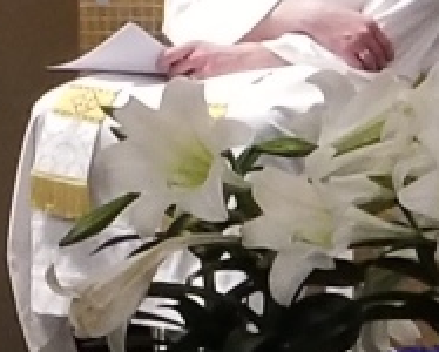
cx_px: -636
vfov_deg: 3.9
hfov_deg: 4.8
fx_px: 5072
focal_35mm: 390
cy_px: -394
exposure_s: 1/20
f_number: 2.4
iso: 200
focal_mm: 6
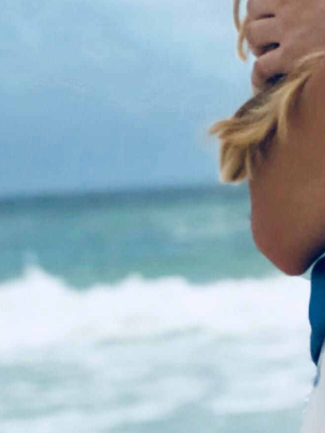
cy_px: -335
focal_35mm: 260
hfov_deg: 5.6
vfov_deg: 7.4
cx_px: 593
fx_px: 3255
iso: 20
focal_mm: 6.6
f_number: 2.8
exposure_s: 1/1259
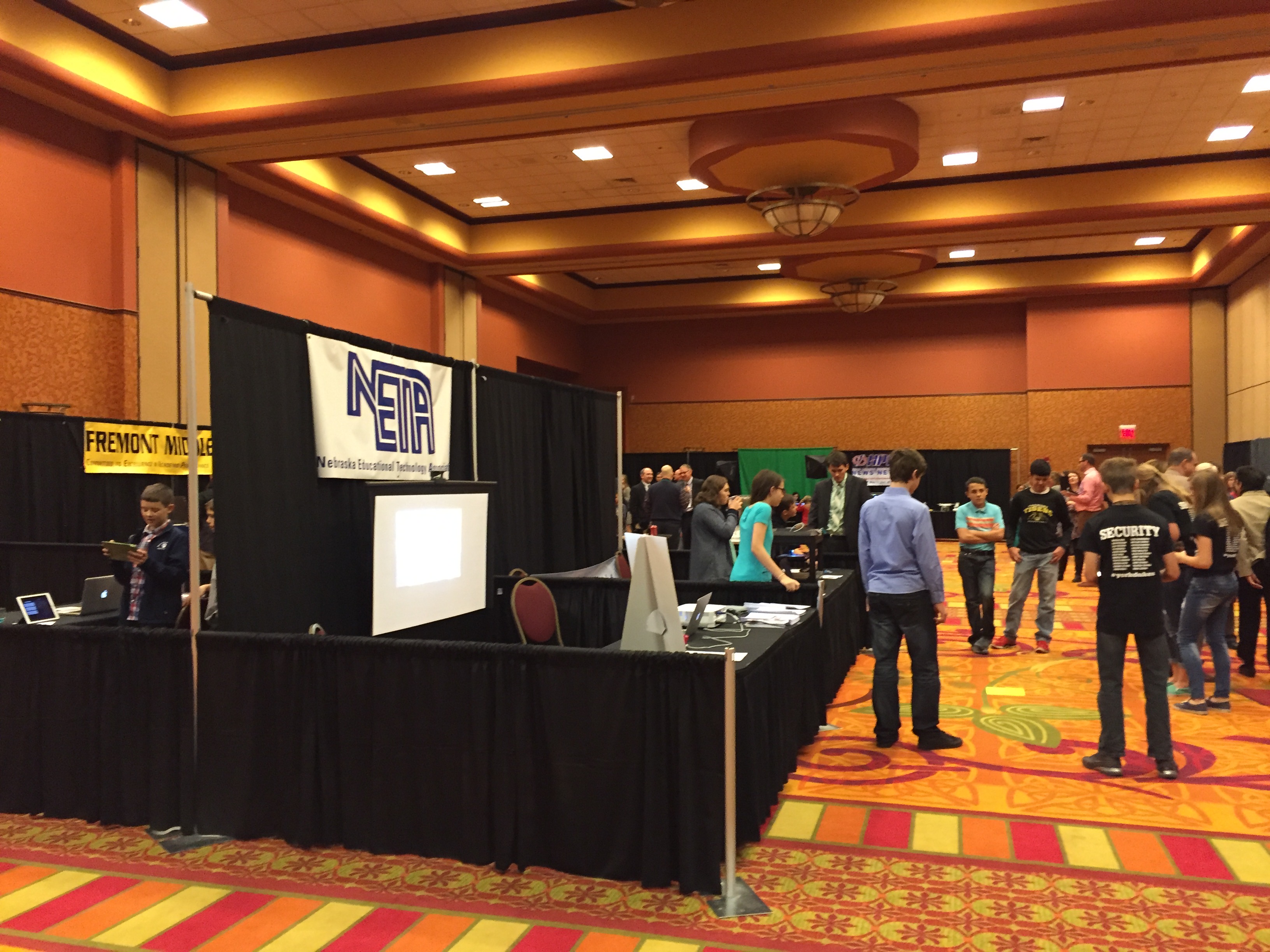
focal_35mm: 29
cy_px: 476
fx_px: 1064
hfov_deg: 61.7
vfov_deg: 48.2
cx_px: 635
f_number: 2.2
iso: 250
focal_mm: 4.15
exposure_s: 1/30
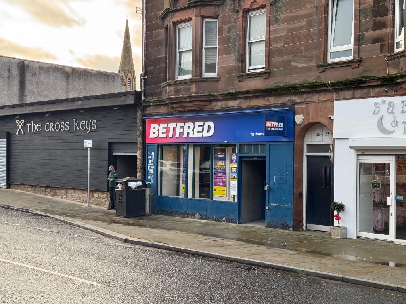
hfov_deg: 39.7
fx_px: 563
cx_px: 203
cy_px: 152
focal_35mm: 48
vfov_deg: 30.3
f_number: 1.78
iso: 64
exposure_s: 1/314
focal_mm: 6.76
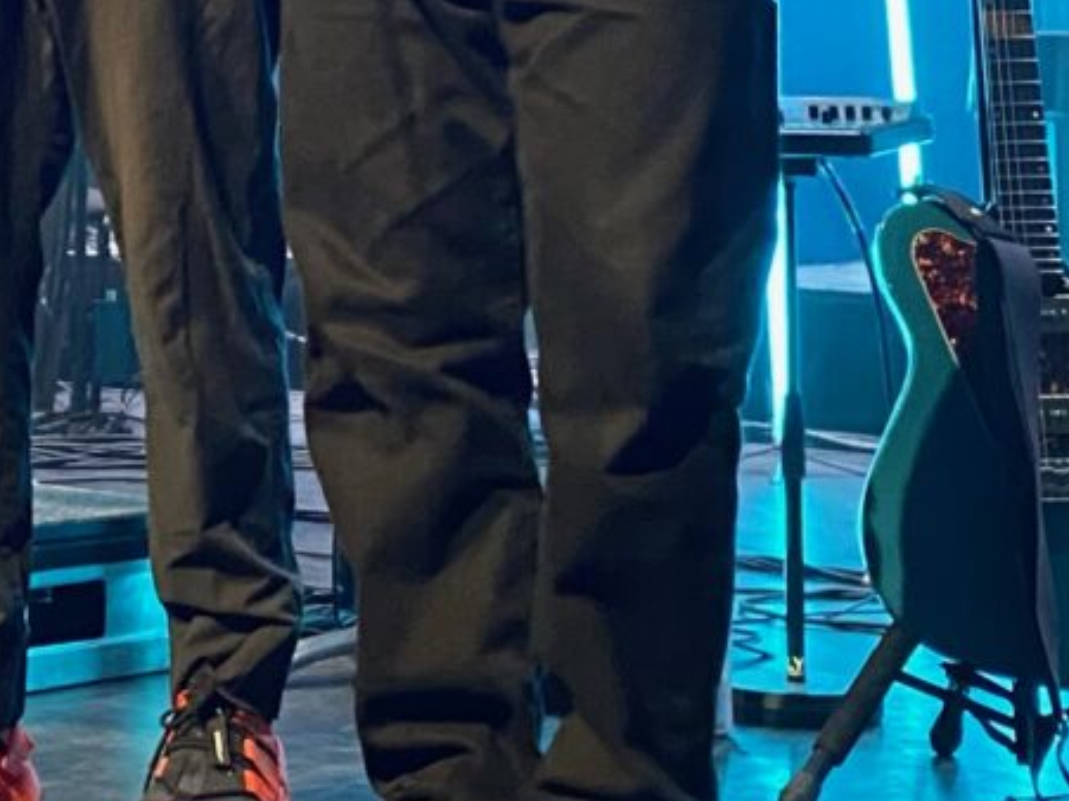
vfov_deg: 12.1
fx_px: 3643
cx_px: 64
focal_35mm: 118
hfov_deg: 16.4
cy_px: -273
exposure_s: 1/39
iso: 500
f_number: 1.8
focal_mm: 4.25
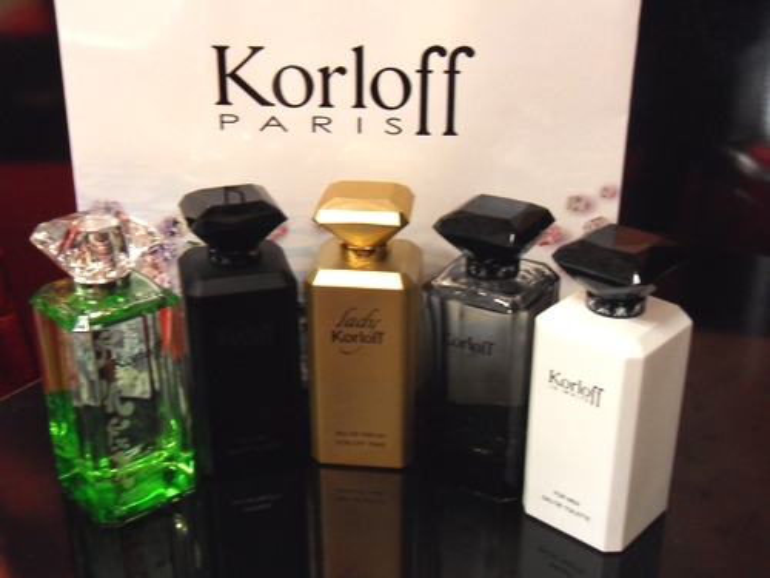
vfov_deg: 33.6
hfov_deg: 43.9
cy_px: 289
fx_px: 956
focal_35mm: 43
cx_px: 385
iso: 480
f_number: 3.9
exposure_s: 1/10
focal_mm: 7.9
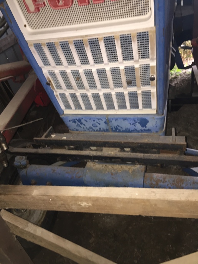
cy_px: 132
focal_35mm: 29
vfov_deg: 61.7
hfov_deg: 48.2
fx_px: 221
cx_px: 99
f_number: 2.2
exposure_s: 1/16
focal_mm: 4.15
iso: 125
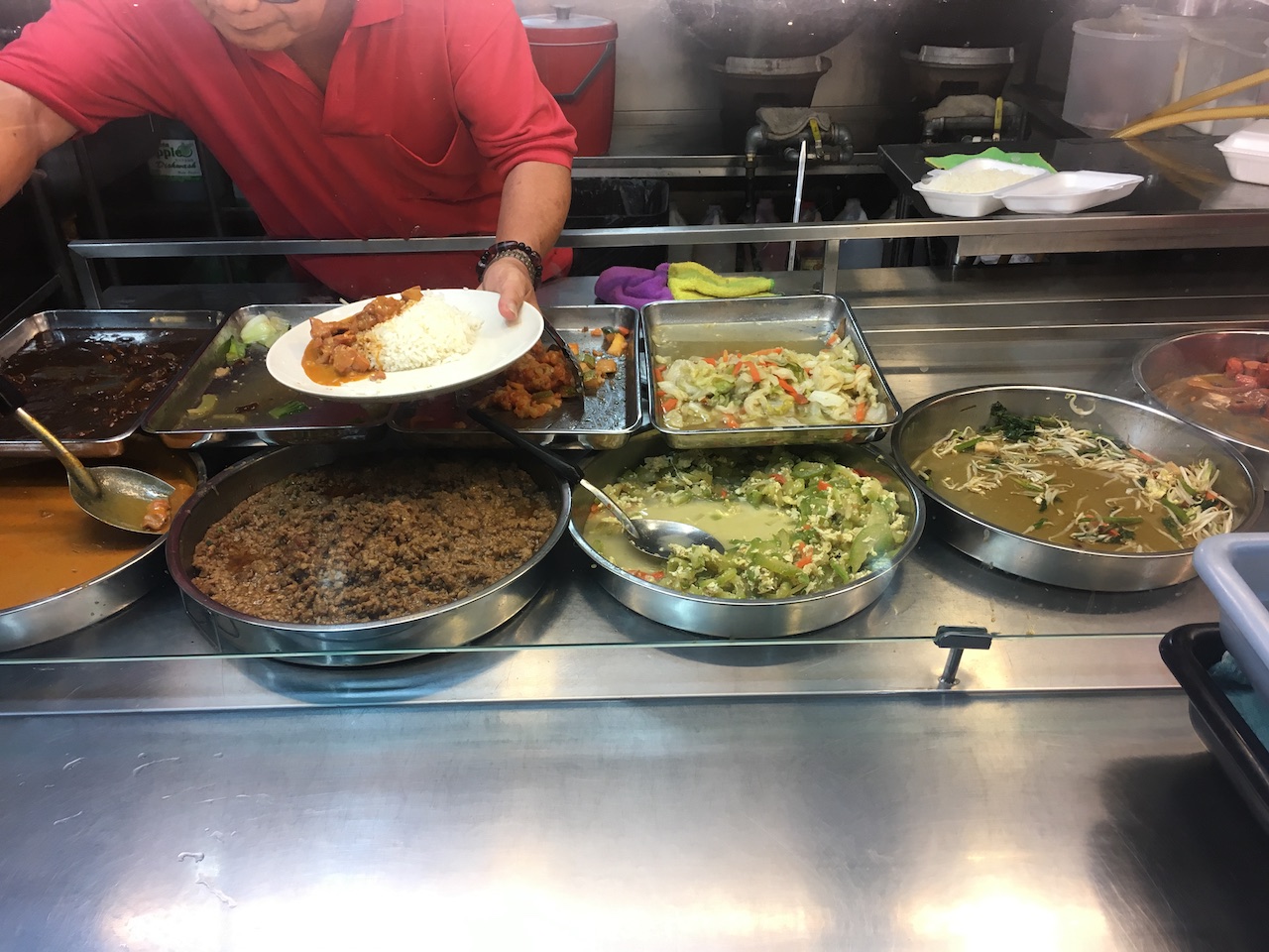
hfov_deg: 61.7
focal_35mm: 29
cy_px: 476
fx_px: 1063
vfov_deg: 48.2
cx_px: 634
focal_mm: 4.15
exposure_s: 1/33
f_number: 2.2
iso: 32
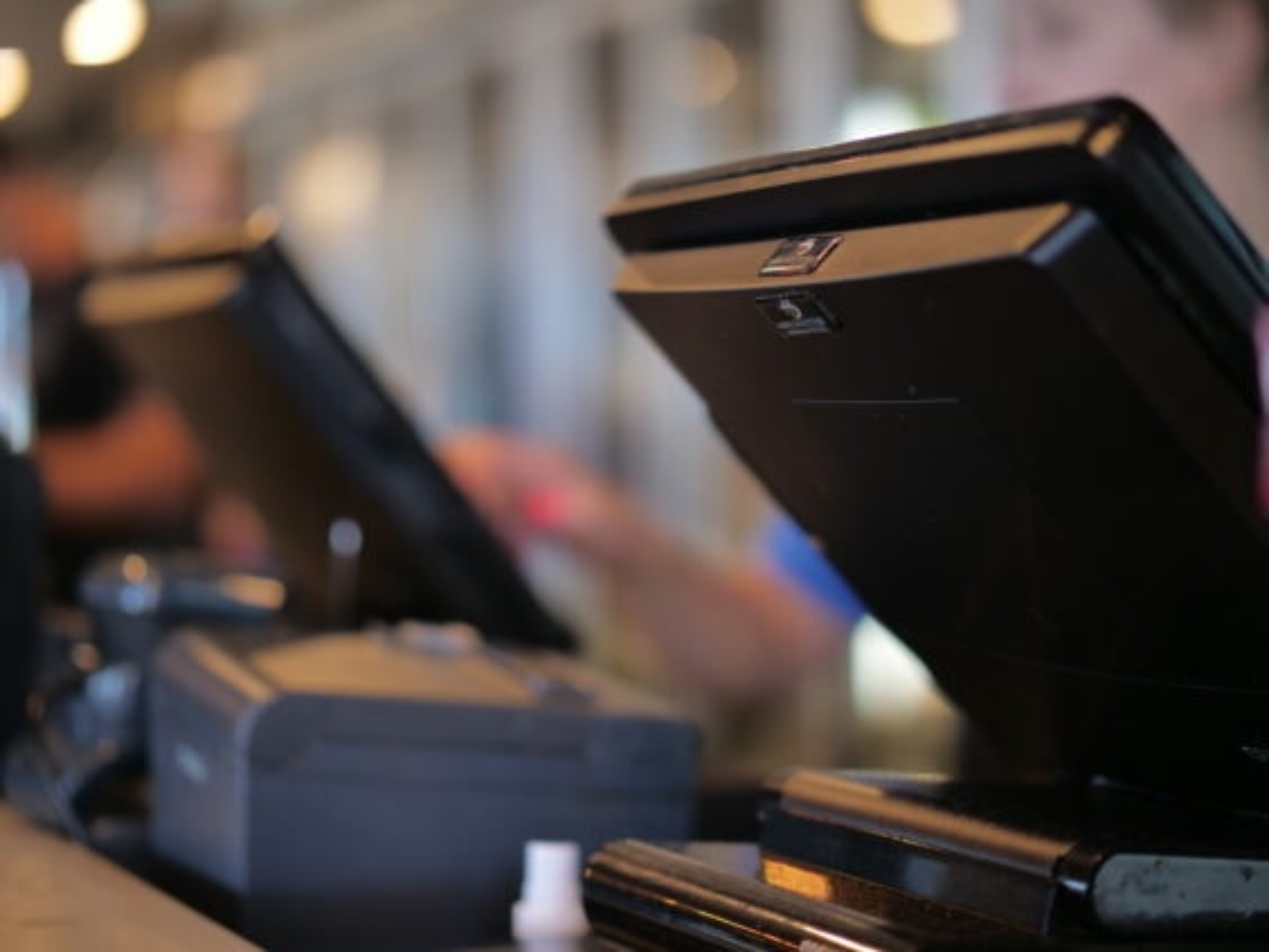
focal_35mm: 86
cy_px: 476
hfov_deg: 22.8
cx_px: 634
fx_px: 3153
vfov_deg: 17.2
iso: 125
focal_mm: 43
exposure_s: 1/80
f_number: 1.2
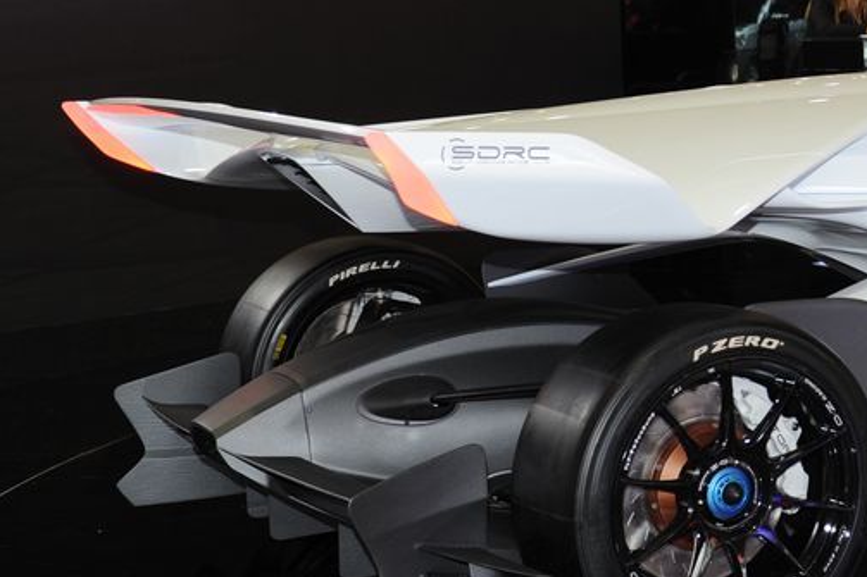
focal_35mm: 89
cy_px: 125
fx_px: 2143
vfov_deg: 15.3
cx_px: 991
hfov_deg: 21.5
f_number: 4
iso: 800
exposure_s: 1/80
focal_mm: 35
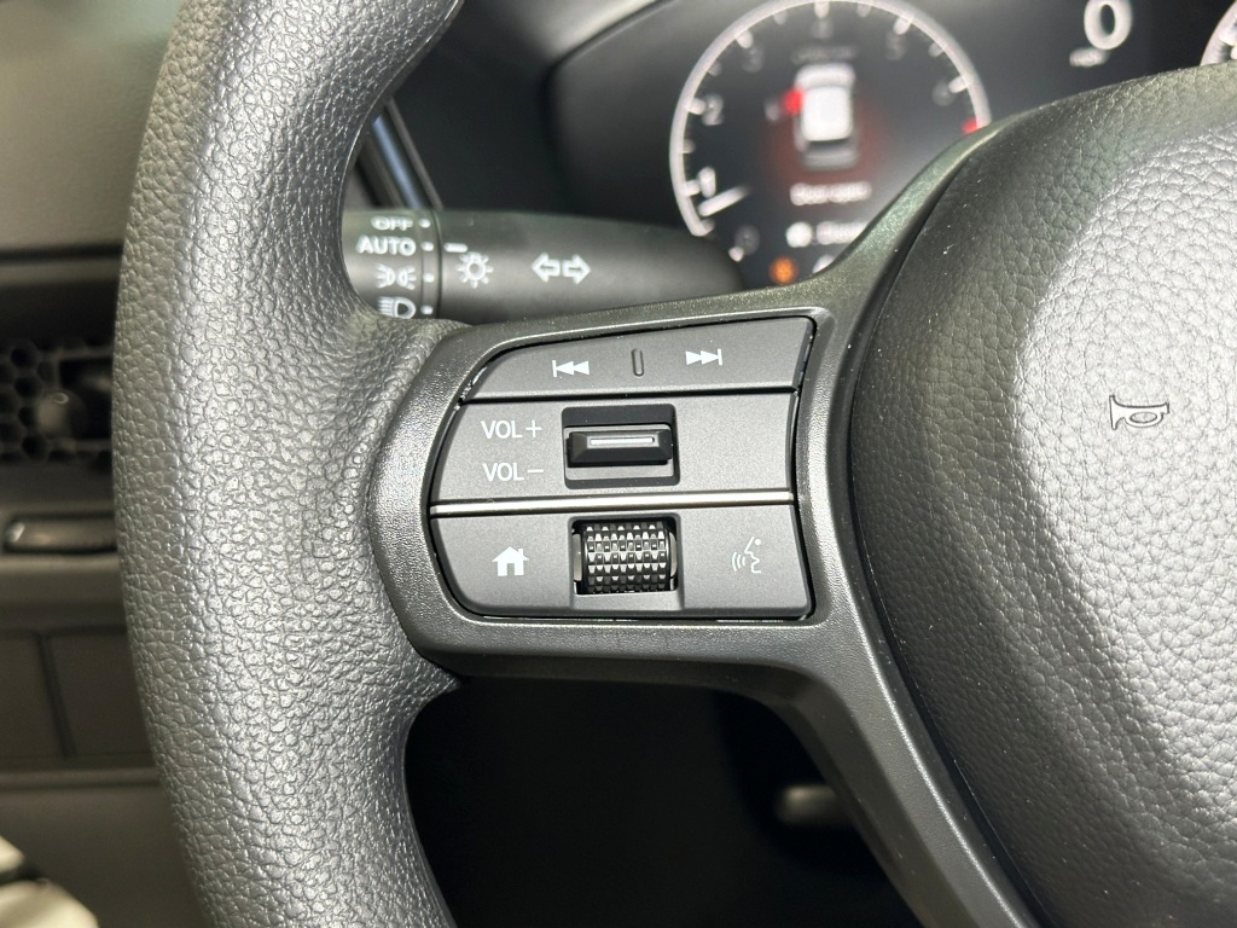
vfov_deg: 30.3
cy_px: 464
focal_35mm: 48
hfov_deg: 39.7
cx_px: 618
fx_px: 1715
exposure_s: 1/40
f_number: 1.78
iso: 320
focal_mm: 6.86
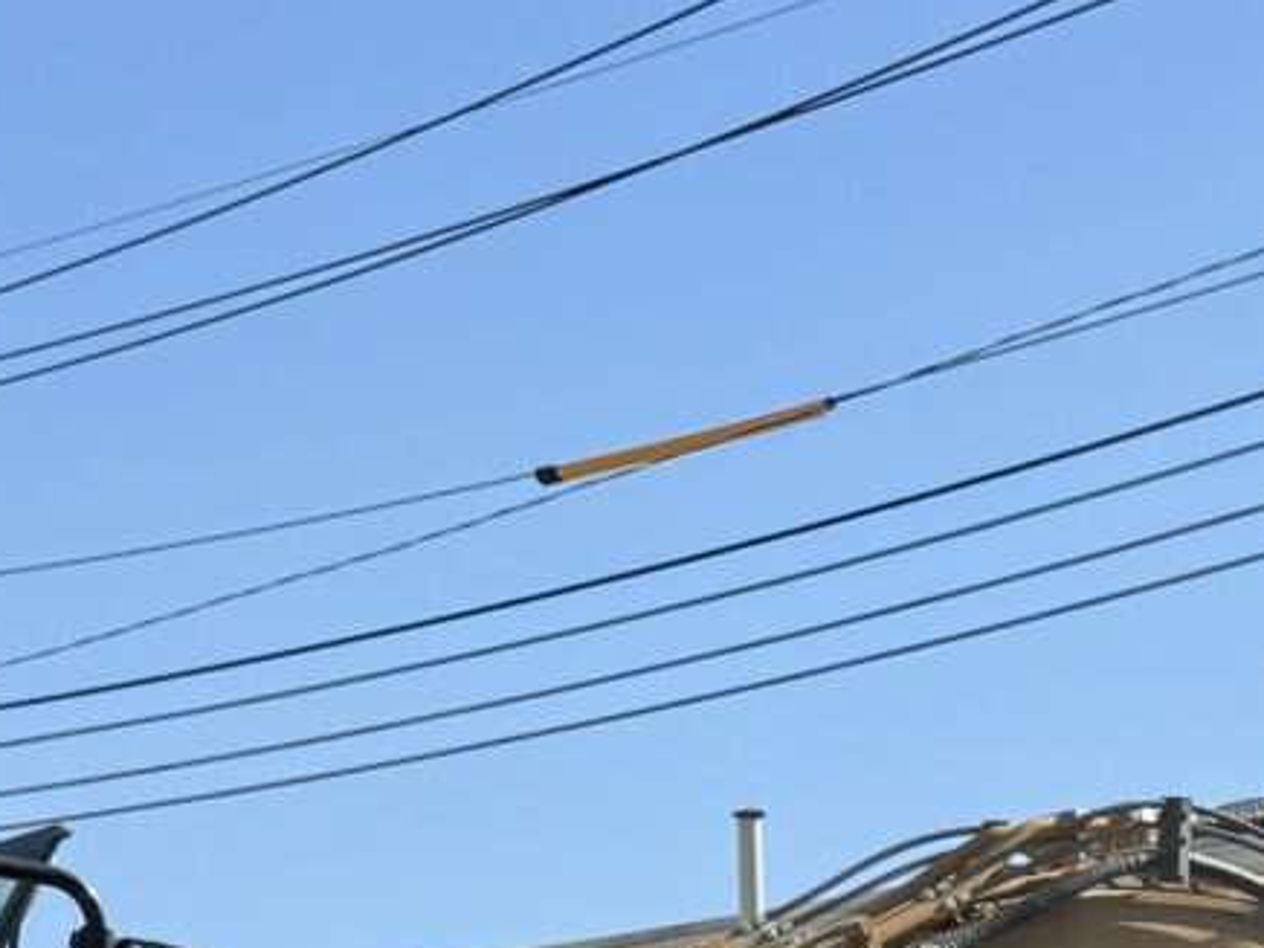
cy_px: 1757
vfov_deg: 9.9
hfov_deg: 13.9
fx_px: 5149
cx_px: 1119
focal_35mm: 141
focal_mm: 6.76
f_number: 1.78
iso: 80
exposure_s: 1/2959
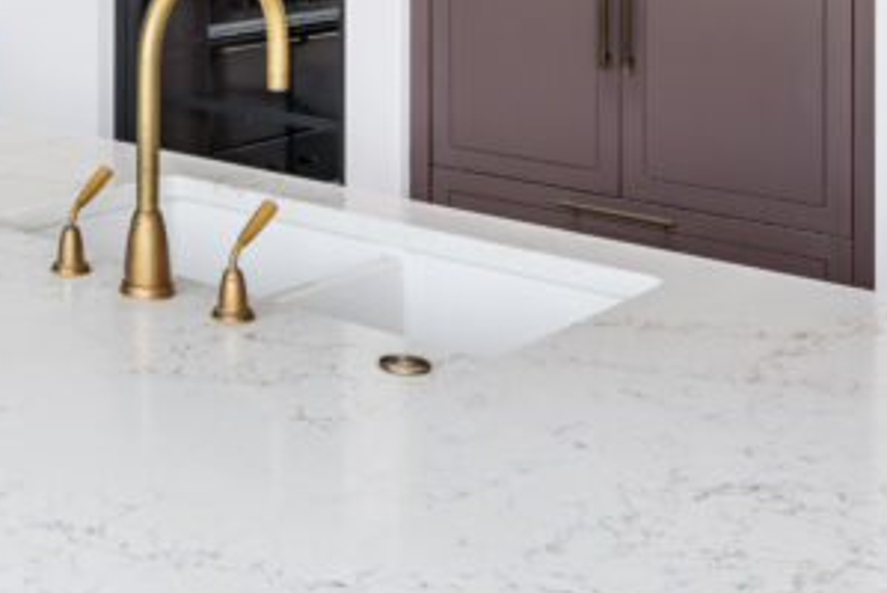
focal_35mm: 65
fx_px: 1603
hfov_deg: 28.8
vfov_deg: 19.6
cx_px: -24
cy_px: -132
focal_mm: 19
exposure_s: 1/2.5
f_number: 14
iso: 160
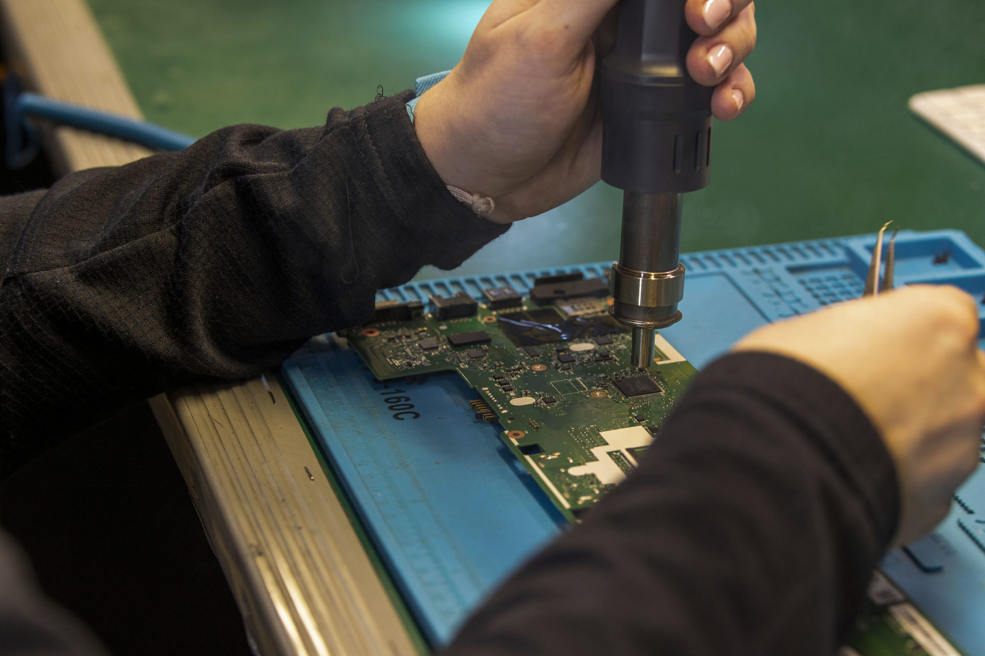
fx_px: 2051
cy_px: 328
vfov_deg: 18.2
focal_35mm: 75
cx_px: 492
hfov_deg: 27.0
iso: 200
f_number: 4
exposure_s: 1/125
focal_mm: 50
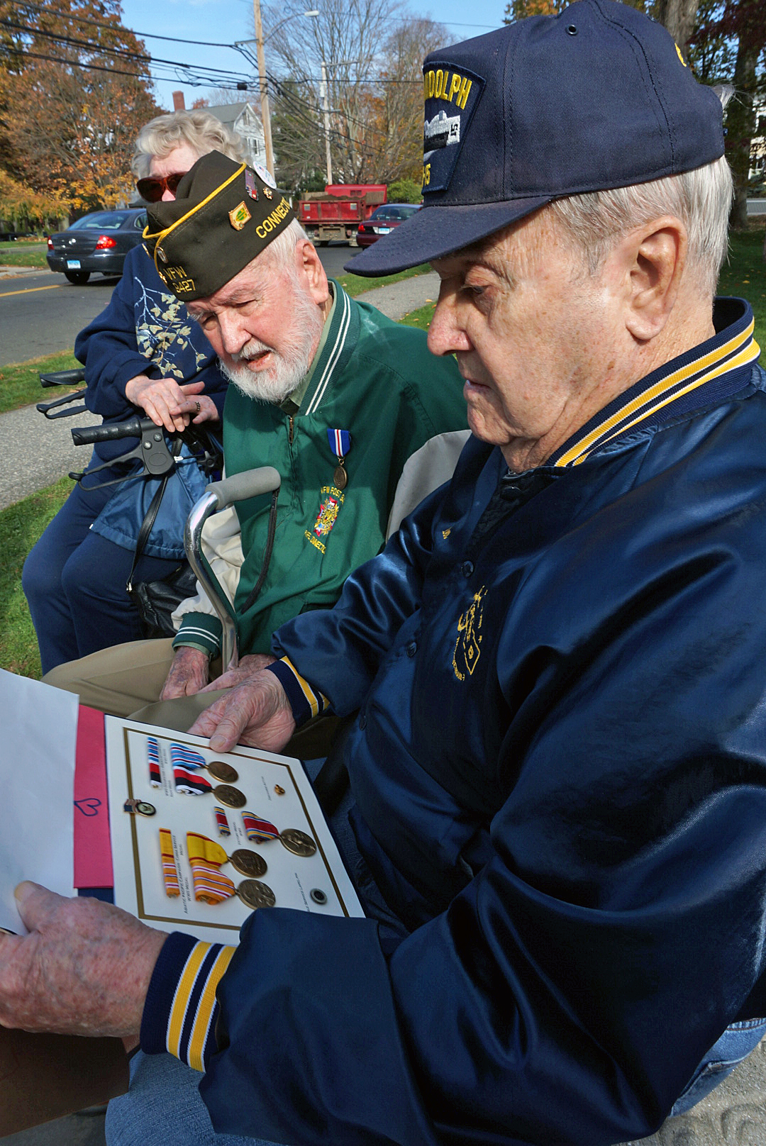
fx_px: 765
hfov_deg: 53.2
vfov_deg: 73.7
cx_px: 383
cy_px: 573
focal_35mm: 24
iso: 100
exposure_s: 1/100
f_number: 13
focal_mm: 16
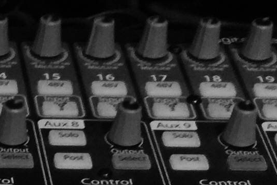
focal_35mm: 183
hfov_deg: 10.9
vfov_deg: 7.0
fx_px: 1408
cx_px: -110
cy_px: 453
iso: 125
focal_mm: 4.15
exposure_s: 1/8
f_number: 2.2
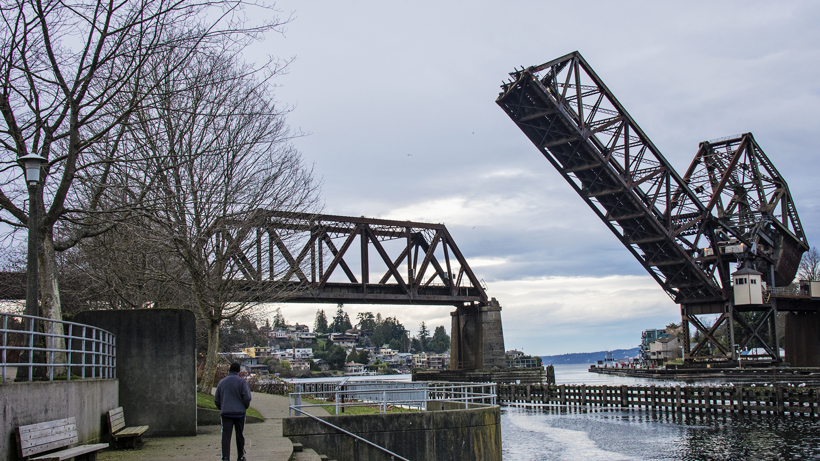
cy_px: 263
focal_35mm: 45
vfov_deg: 26.5
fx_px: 978
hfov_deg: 45.5
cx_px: 411
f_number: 8
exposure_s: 1/160
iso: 640
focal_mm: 28
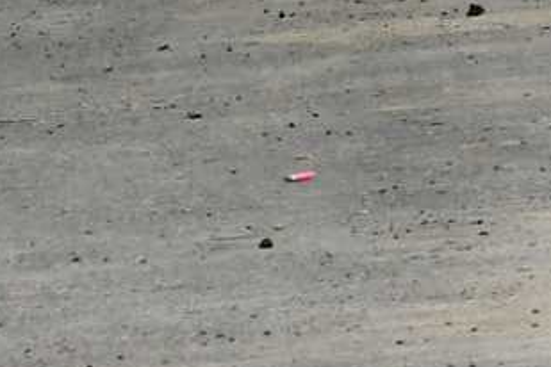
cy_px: -15
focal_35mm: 1094
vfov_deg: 1.3
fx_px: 16743
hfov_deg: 1.9
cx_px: 1748
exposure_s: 1/200
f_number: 11
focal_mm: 110
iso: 1000
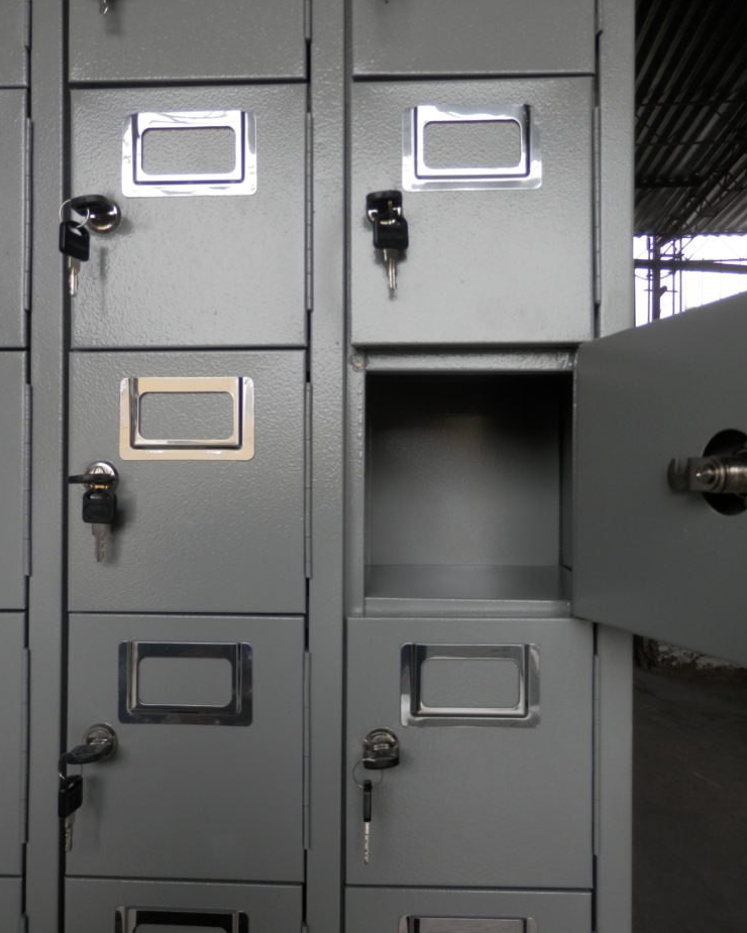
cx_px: 374
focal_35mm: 27
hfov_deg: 53.2
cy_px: 475
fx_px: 746
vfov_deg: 64.1
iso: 80
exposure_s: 1/50
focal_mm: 4.5
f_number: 3
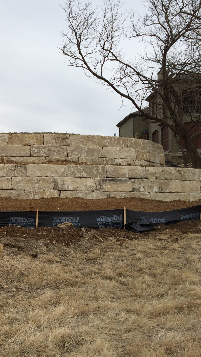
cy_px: 178
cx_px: -17
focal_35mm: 43
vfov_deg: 47.4
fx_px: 407
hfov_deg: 25.8
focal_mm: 4.15
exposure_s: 1/2415
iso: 32
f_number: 2.2
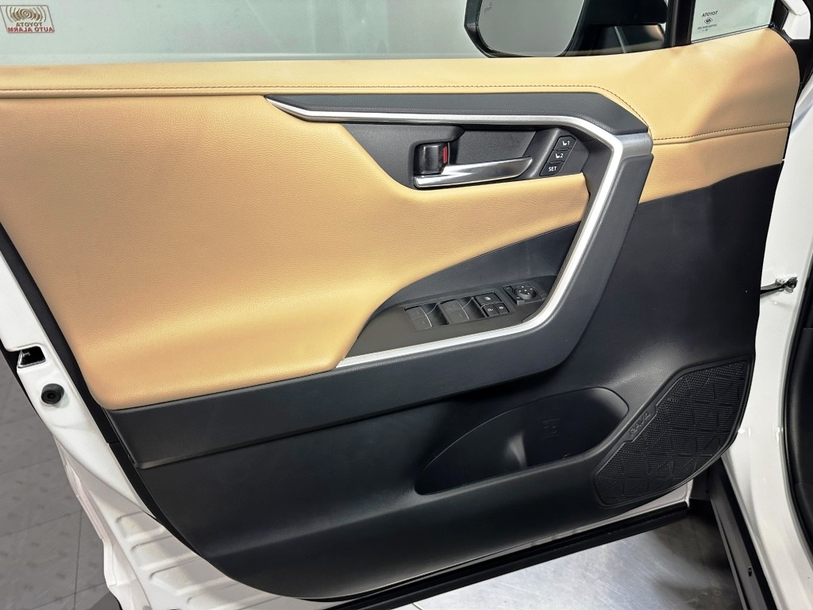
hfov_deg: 71.6
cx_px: 406
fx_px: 564
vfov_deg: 56.8
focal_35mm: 24
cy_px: 305
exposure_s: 1/60
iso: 250
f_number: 1.78
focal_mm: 6.86
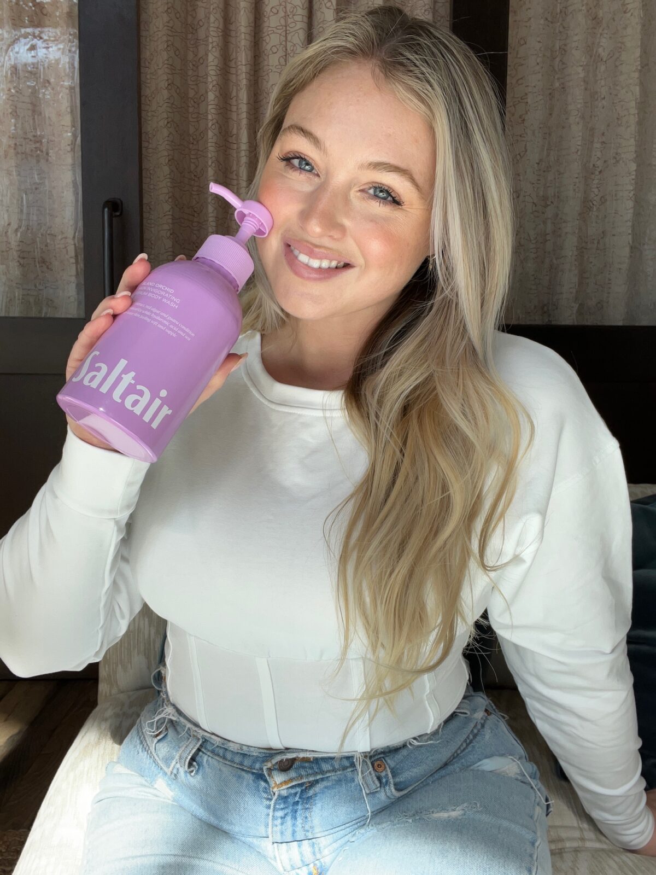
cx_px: 328
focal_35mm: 30
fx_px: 758
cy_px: 438
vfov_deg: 60.0
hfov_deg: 46.8
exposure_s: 1/123
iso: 25
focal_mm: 2.71
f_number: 2.2
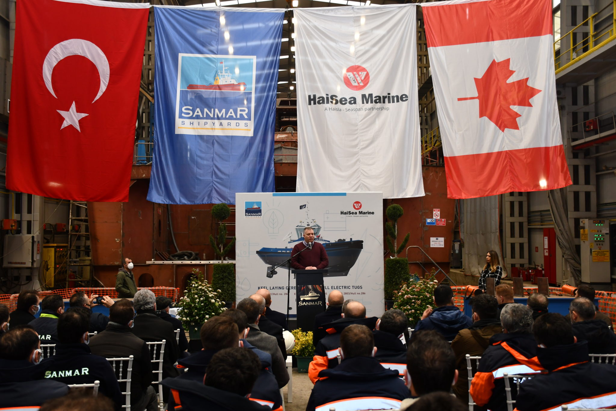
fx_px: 667
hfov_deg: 49.6
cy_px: 206
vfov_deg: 34.2
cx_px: 308
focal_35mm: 39
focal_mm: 26
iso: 640
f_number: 4
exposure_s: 1/60
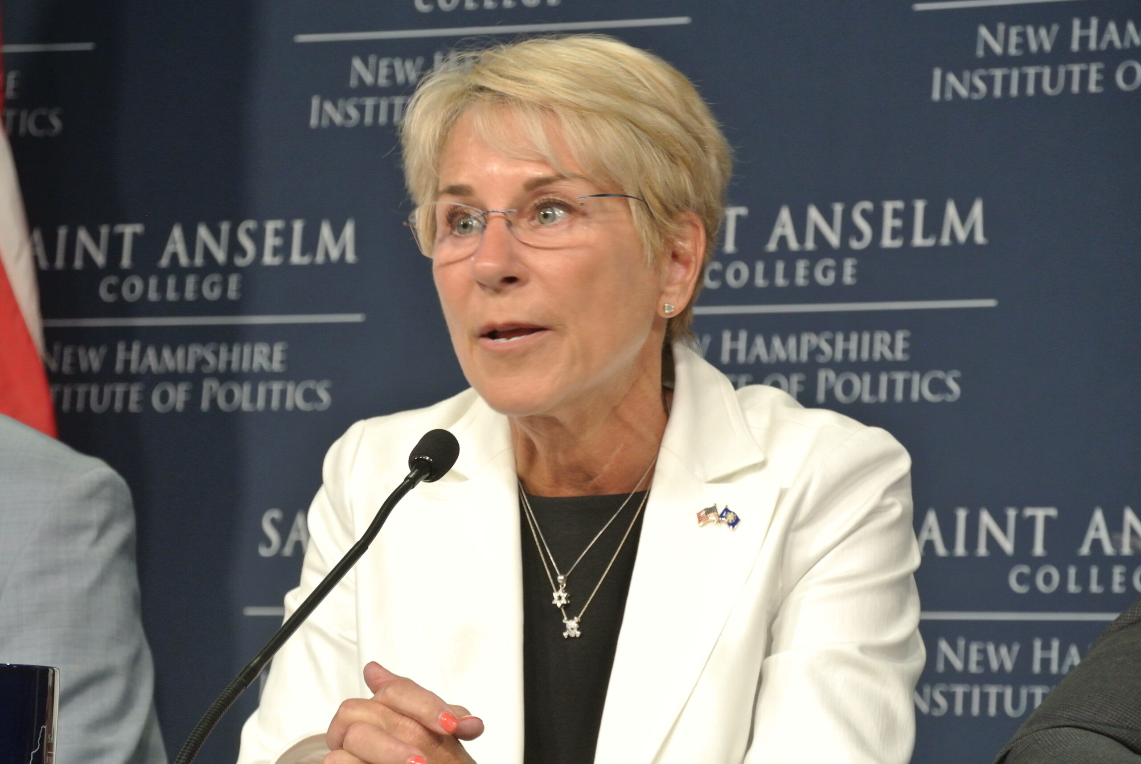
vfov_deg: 8.0
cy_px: 382
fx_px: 5458
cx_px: 570
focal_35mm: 172
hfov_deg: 11.9
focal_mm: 64
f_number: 4.5
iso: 560
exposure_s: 1/30
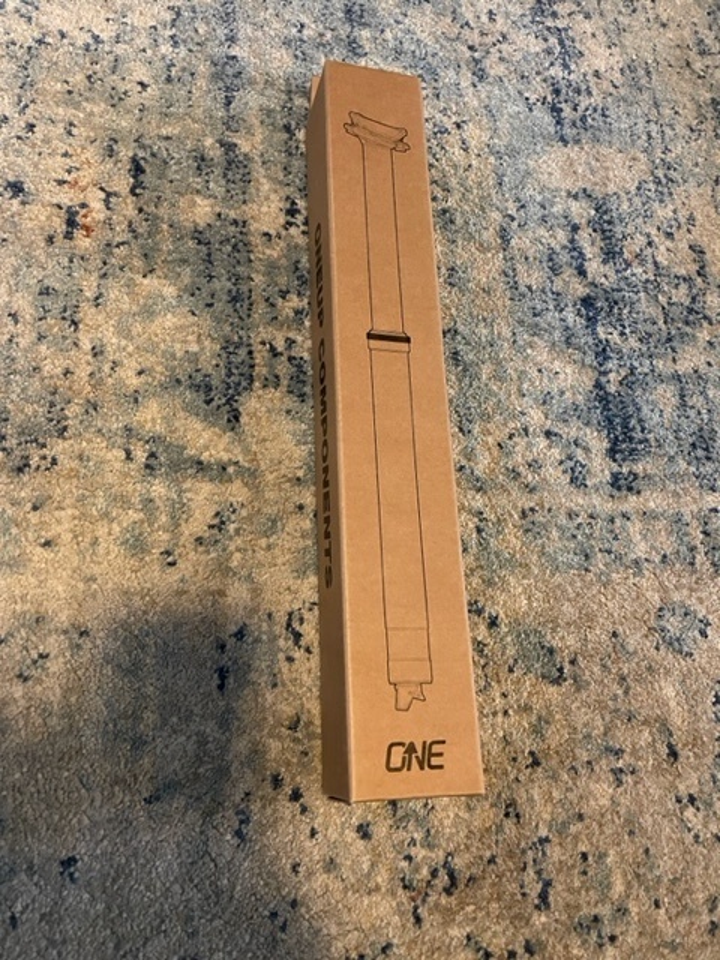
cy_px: 480
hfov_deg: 53.1
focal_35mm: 26
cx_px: 360
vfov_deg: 67.3
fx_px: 721
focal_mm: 4.2
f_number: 1.6
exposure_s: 1/30
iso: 640
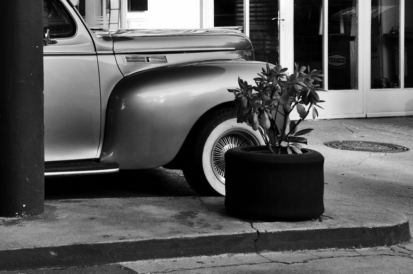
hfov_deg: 22.8
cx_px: 4
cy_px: 27
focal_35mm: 86
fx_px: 985
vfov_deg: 15.7
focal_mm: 28
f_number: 6.3
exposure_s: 1/160
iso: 250
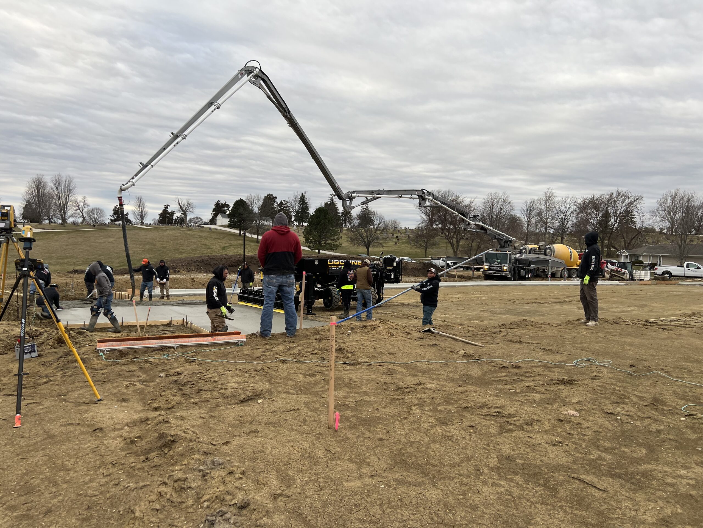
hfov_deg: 67.3
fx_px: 528
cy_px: 264
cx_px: 352
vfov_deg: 53.1
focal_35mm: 26
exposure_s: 1/411
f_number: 1.5
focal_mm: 5.7
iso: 50
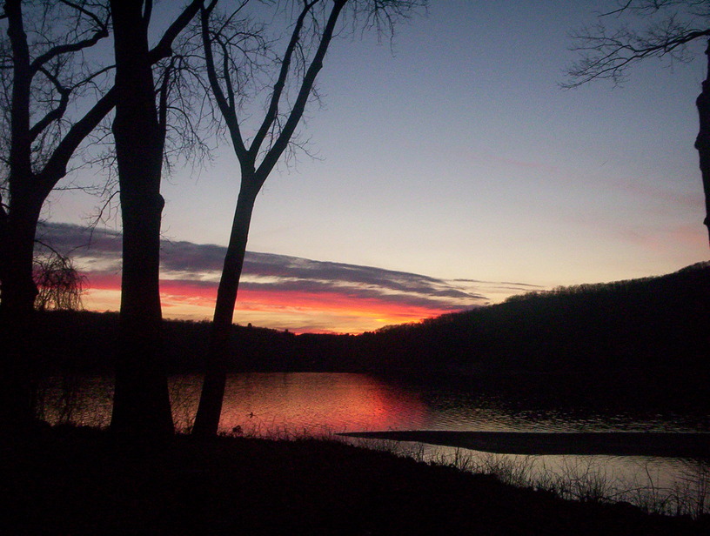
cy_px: 268
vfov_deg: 37.9
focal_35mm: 38
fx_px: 781
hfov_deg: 48.9
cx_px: 355
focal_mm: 4.99
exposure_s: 1/42.4
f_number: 4.5
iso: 200
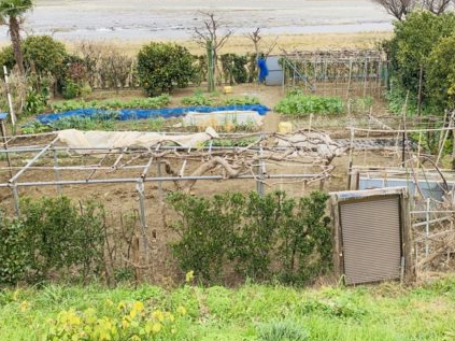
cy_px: 150
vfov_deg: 35.1
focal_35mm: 41
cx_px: 249
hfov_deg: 45.7
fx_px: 539
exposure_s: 1/478
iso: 25
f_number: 1.8
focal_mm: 4.25
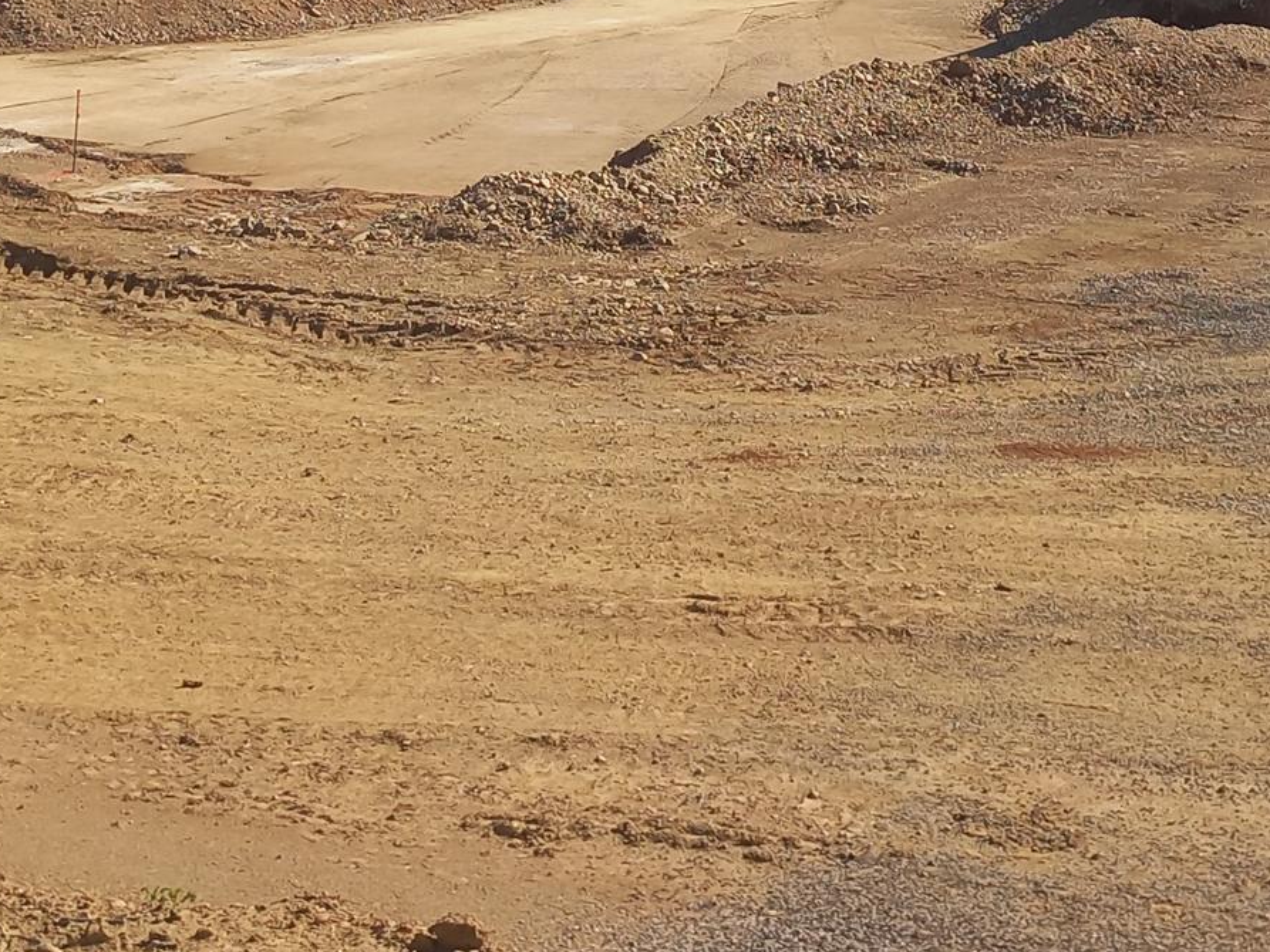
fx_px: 3082
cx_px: 885
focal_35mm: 84
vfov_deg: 16.5
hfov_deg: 23.1
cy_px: -311
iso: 25
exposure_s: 1/769
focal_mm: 4.6
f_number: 1.8
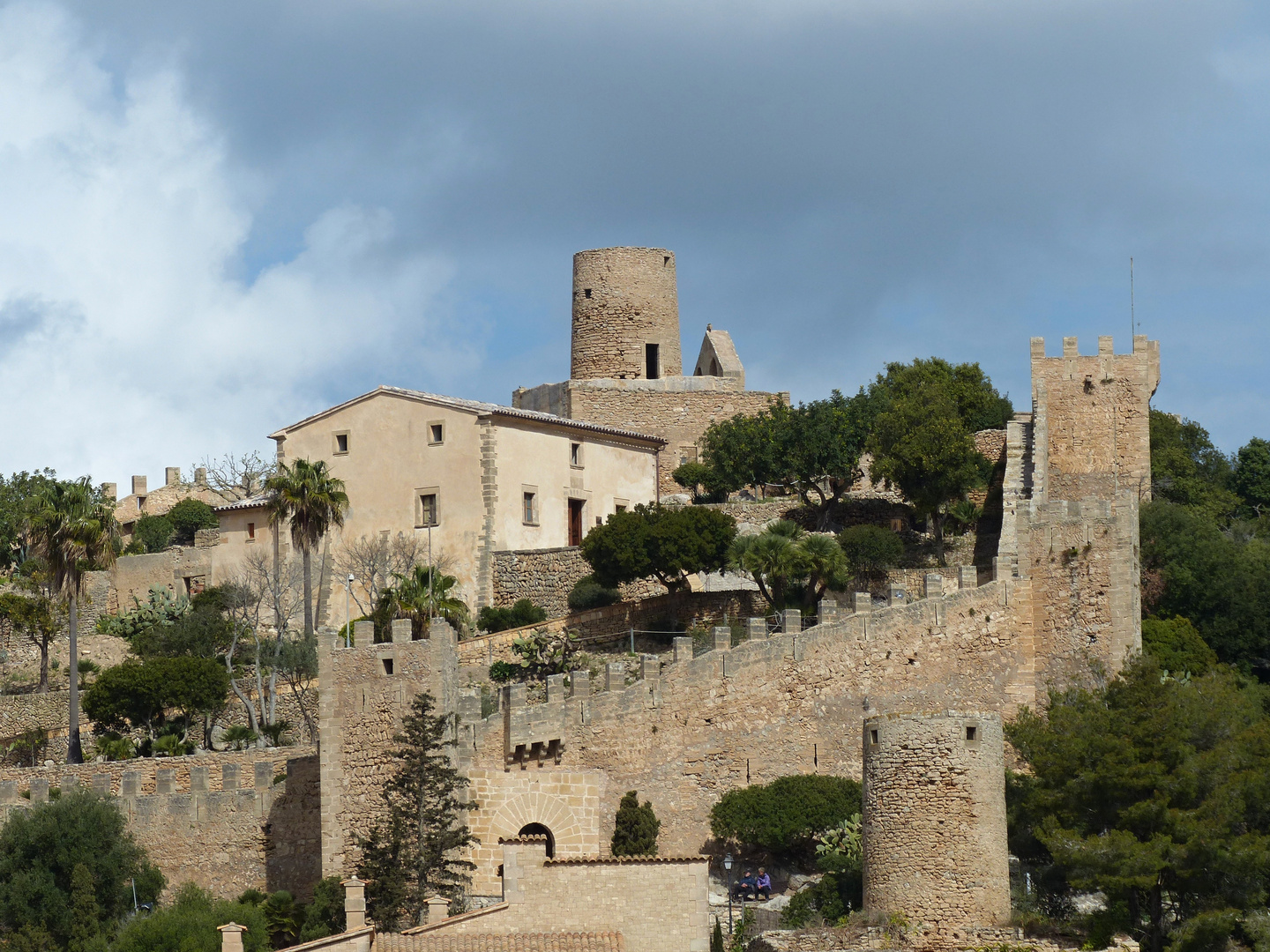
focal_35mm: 236
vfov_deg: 6.3
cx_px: 635
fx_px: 8658
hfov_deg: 8.4
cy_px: 476
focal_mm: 42.5
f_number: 4
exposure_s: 1/1600
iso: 100
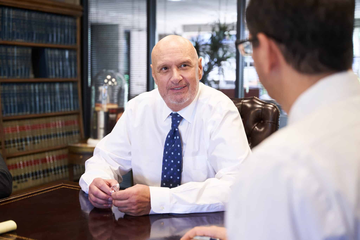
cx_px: 180
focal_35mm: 50
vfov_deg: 27.0
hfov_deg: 39.7
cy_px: 120
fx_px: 499
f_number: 2.8
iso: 2000
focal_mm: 49.9
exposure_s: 1/80
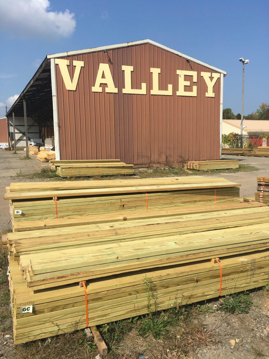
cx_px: 134
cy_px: 180
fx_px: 300
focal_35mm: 29
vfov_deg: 61.7
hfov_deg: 48.2
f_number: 2.2
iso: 25
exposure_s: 1/1972
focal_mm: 4.15
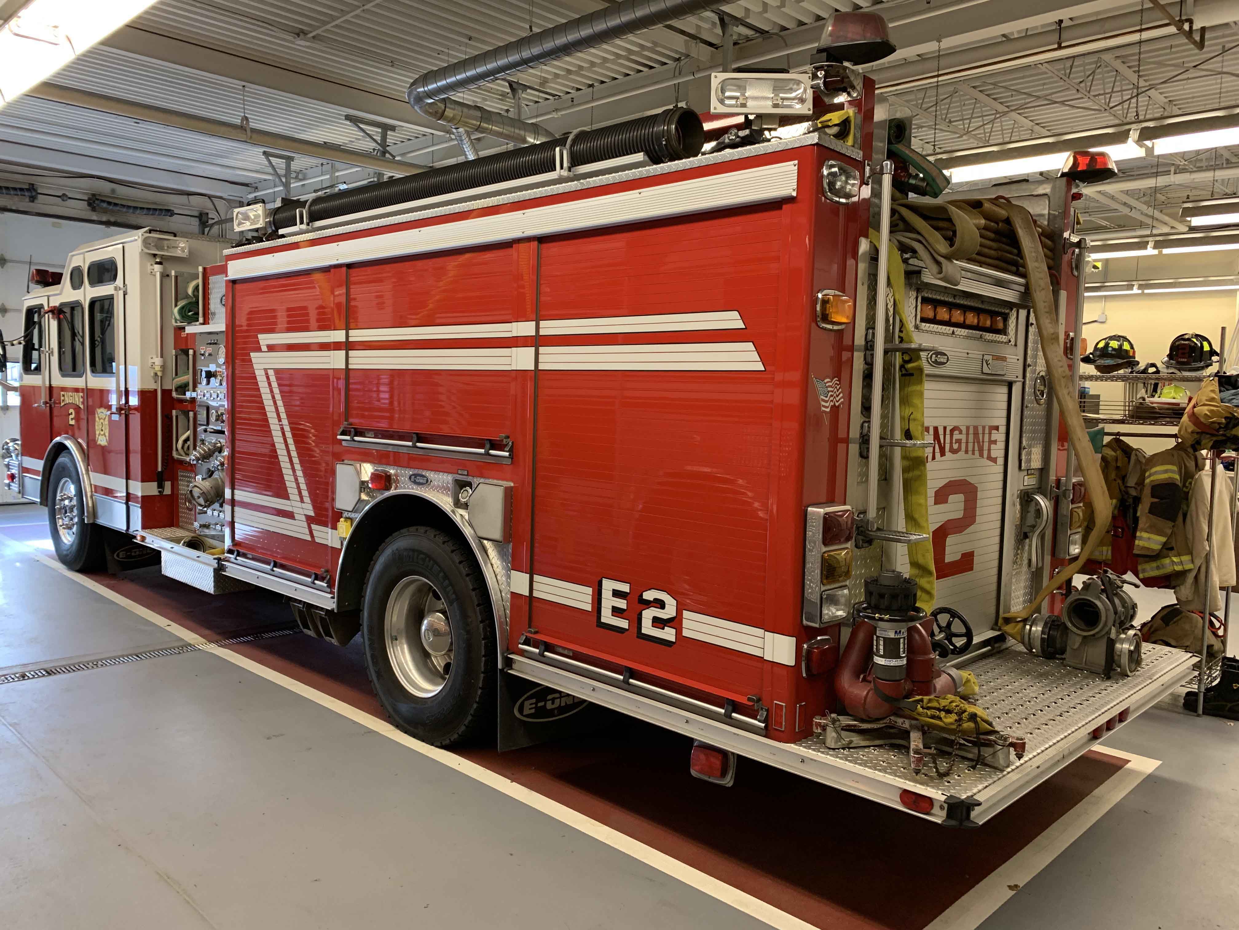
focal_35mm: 26
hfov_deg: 67.3
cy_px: 465
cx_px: 620
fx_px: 931
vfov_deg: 53.1
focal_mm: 4.25
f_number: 1.8
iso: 160
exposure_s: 1/60
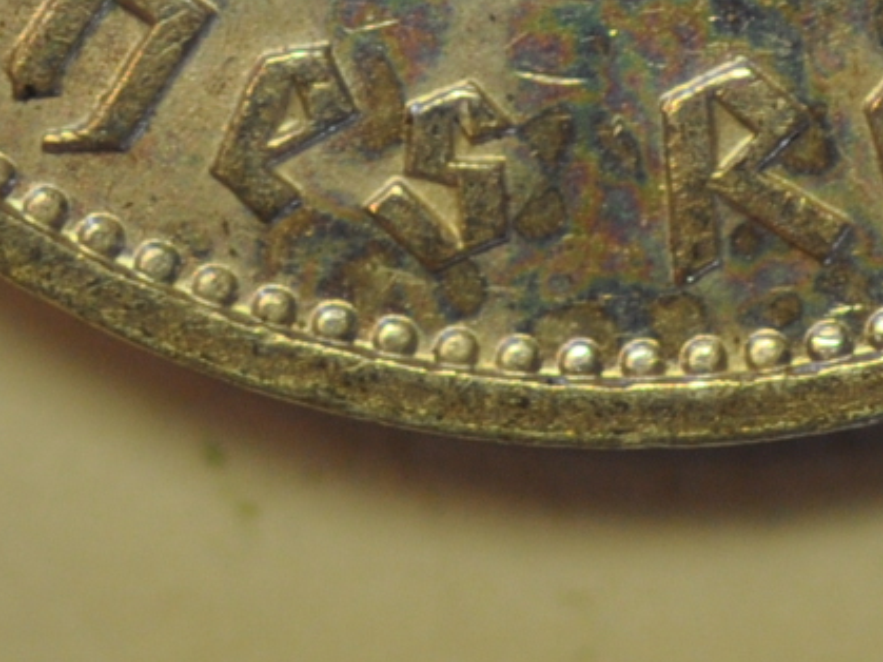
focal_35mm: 442
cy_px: -670
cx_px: 628
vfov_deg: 3.3
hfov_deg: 4.5
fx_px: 11272
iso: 400
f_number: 4
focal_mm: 60
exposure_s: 1/250
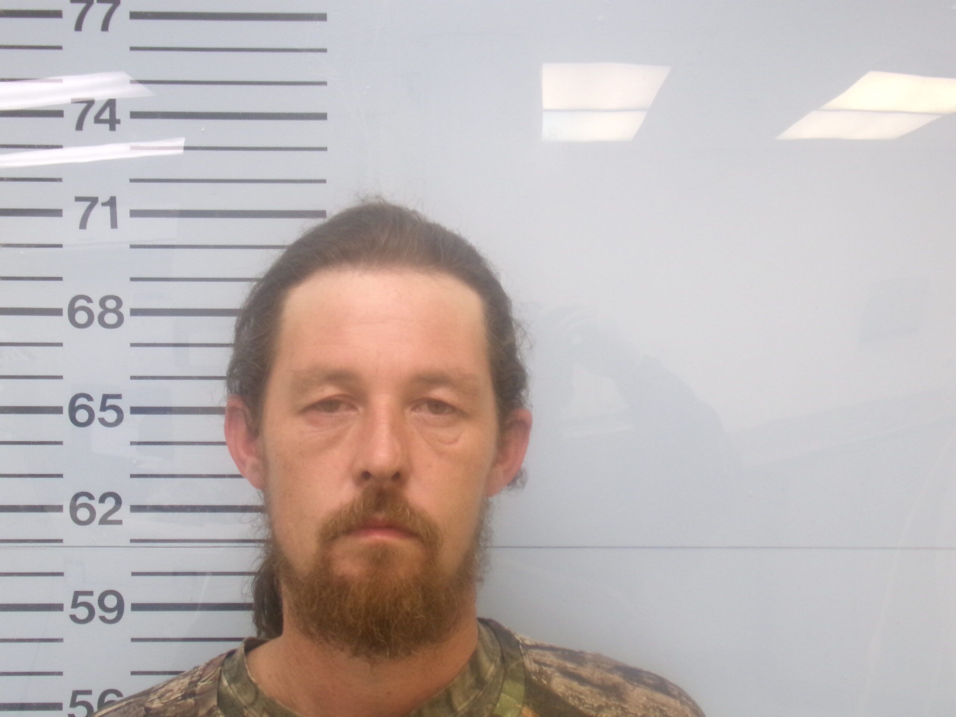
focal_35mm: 58
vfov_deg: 25.2
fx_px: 1602
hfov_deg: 33.2
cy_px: 358
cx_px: 478
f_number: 4.4
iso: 306
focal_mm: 10.3
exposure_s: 1/20
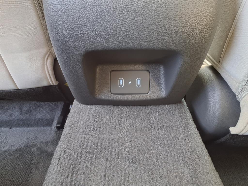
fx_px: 193
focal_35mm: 27
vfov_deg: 51.4
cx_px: 124
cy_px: 93
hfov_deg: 65.3
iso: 160
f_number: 1.9
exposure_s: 1/30
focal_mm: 3.58
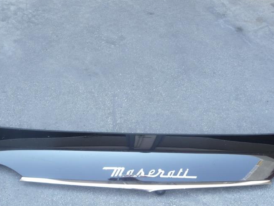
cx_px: 136
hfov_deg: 38.2
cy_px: 154
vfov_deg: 28.7
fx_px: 396
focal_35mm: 50
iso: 100
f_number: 3.3
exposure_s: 1/50
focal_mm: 4.7
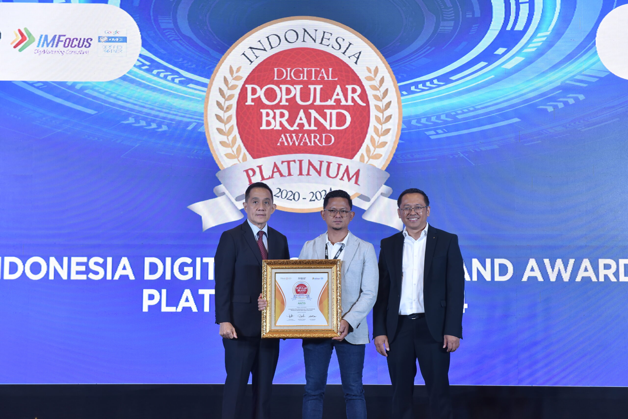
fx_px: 1047
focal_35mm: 60
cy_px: 210
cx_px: 314
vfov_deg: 22.6
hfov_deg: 33.4
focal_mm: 60
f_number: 4
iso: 800
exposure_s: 1/160
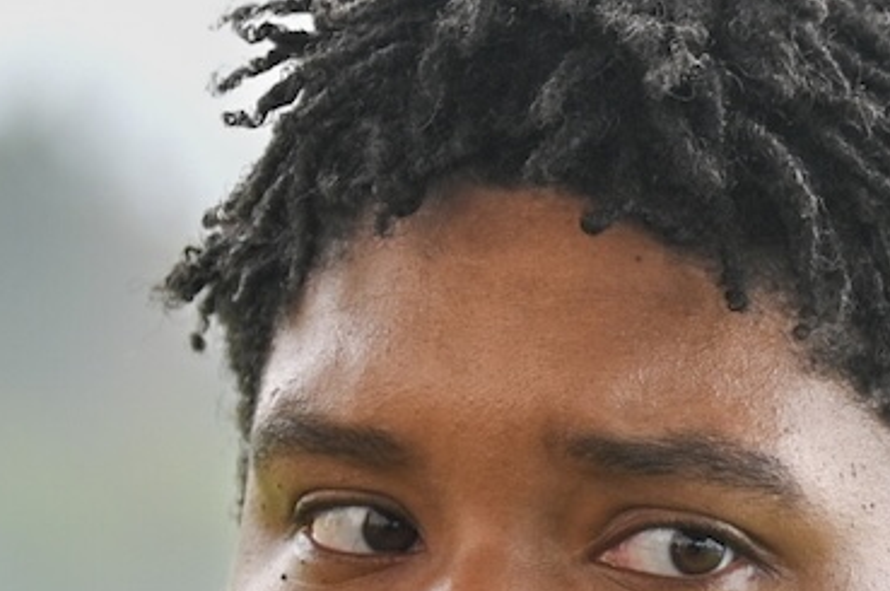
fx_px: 11382
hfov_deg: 4.4
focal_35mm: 461
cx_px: 1512
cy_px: 1087
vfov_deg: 3.0
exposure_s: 1/320
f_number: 2.8
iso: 400
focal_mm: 85
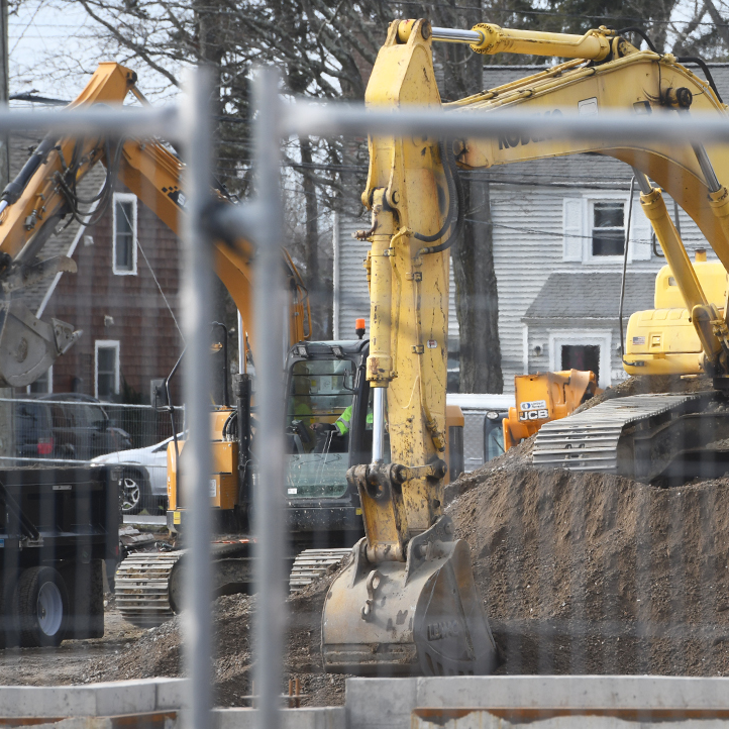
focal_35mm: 424
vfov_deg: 4.1
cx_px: 792
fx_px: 10102
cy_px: 300
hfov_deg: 4.1
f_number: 9
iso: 200
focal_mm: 200
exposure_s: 1/250
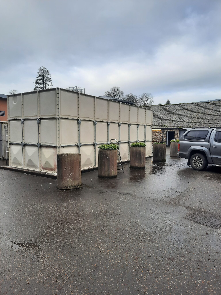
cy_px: 148
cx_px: 110
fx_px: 213
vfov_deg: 69.4
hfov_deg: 54.9
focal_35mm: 25
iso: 32
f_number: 2
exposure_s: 1/211
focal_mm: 4.6
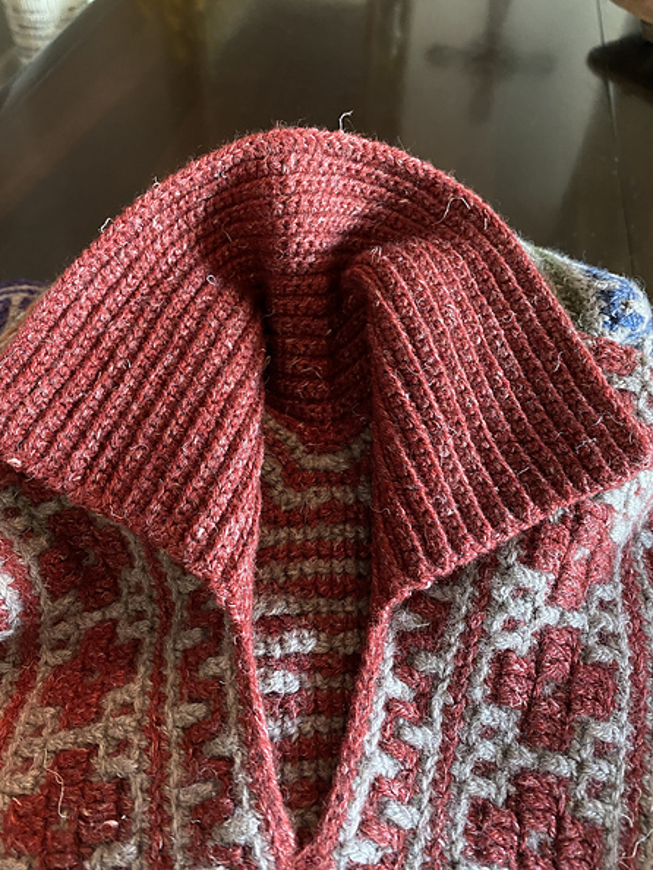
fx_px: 704
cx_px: 310
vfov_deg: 63.4
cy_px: 410
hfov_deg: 49.8
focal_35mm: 28
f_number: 1.8
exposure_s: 1/30
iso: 640
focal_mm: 4.25
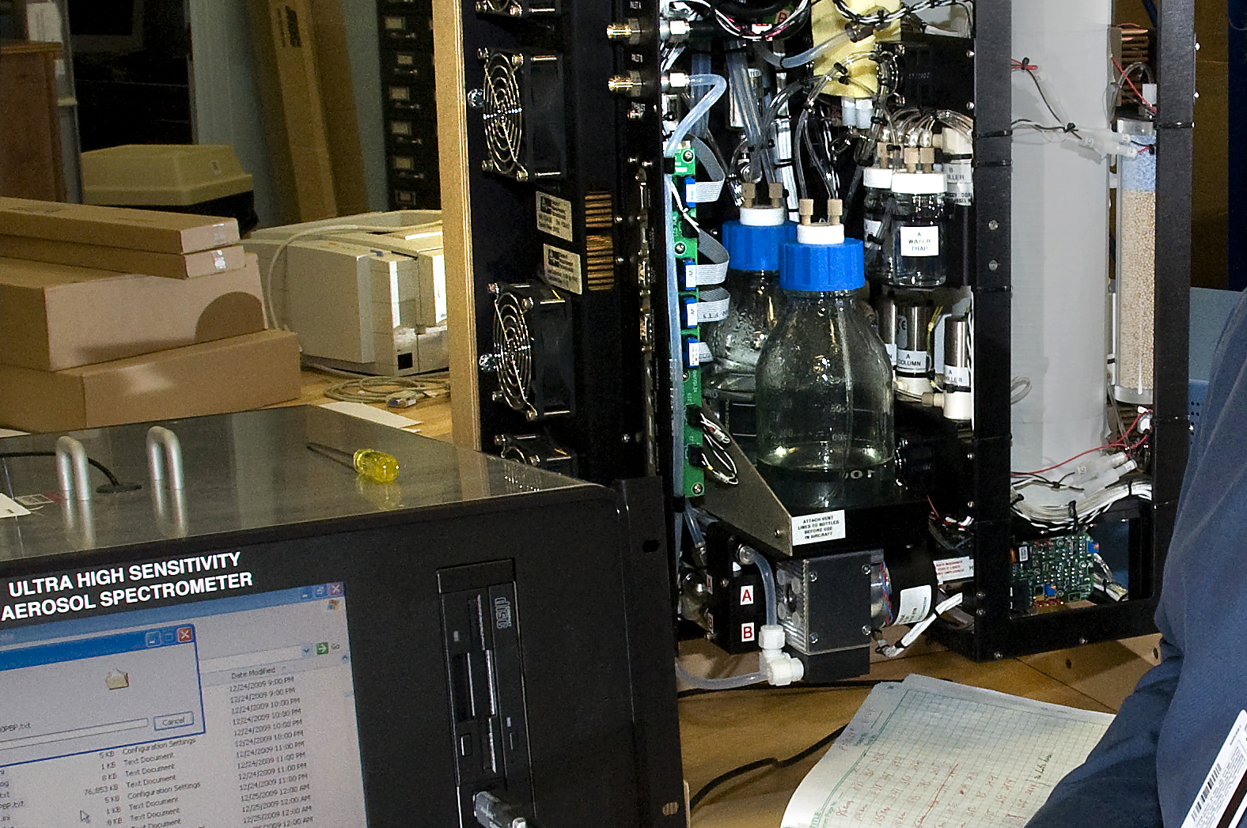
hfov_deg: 28.4
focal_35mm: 69
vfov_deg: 19.6
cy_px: 467
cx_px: 1035
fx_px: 2400
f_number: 9
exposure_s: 1/100
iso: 800
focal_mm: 17
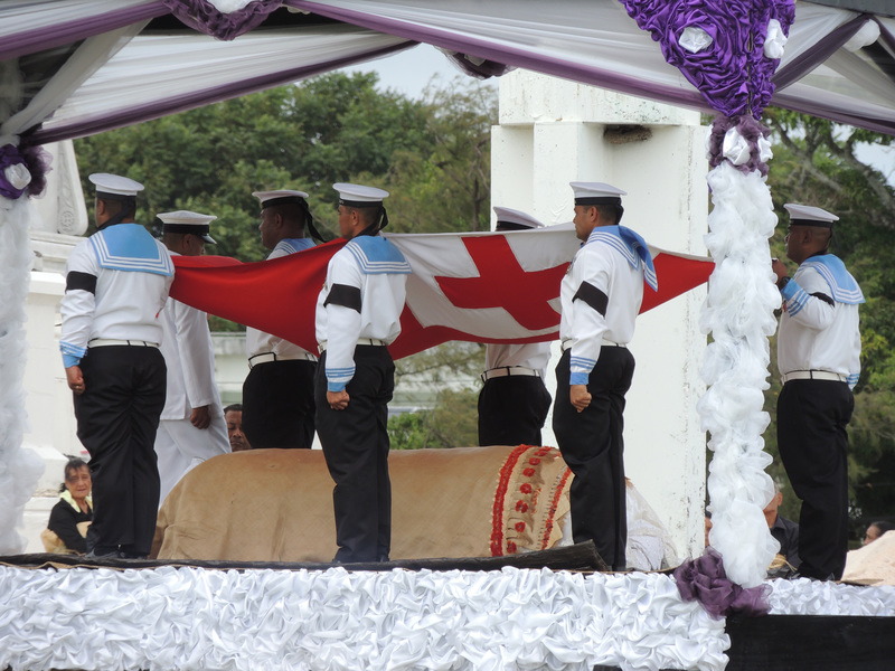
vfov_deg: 2.7
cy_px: 336
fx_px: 14220
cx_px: 448
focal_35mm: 550
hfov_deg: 3.6
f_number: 4.9
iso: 100
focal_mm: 98.1
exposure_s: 1/400
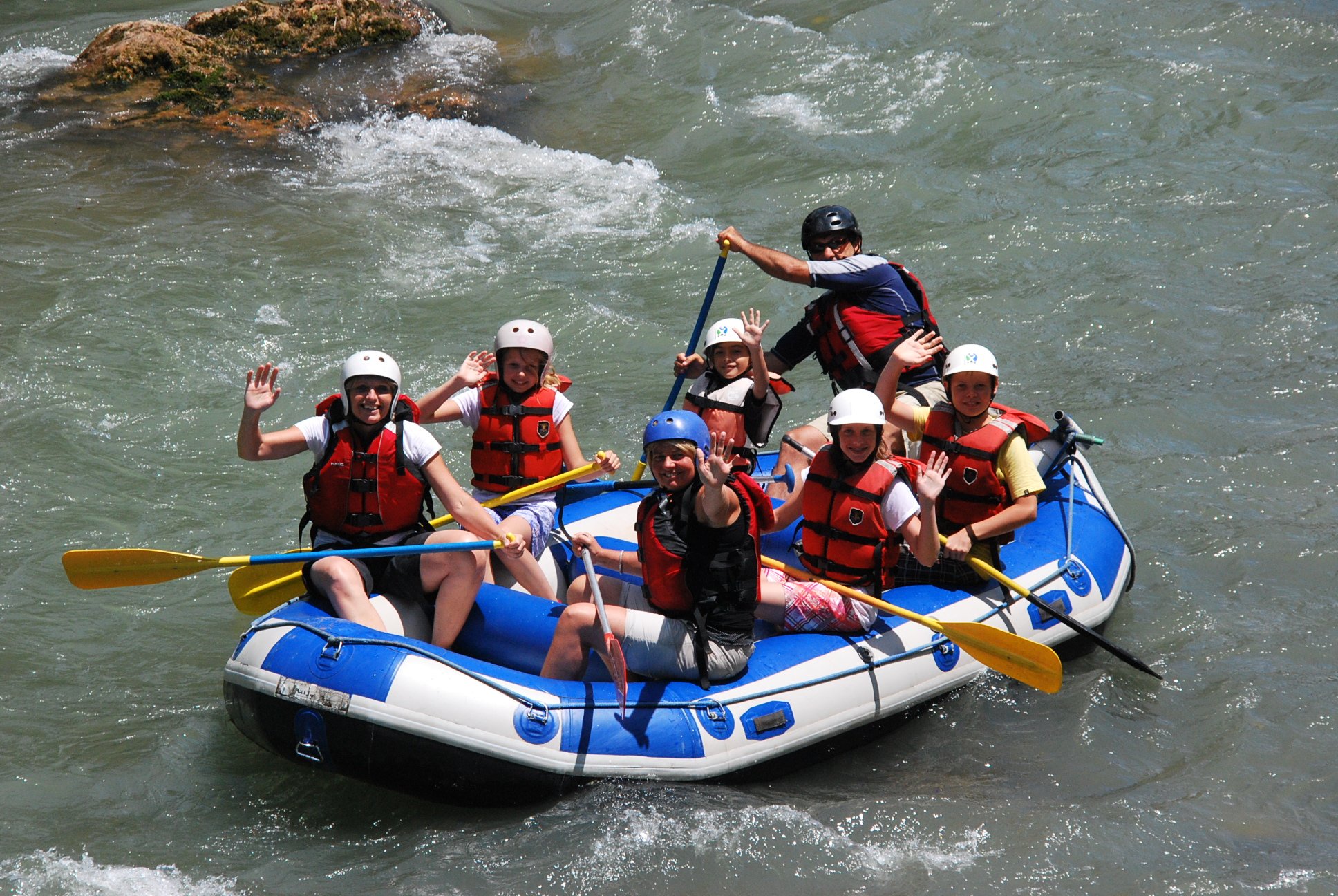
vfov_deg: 7.9
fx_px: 6475
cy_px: 448
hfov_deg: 11.8
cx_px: 669
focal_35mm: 174
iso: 800
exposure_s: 1/1600
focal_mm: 116
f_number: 10
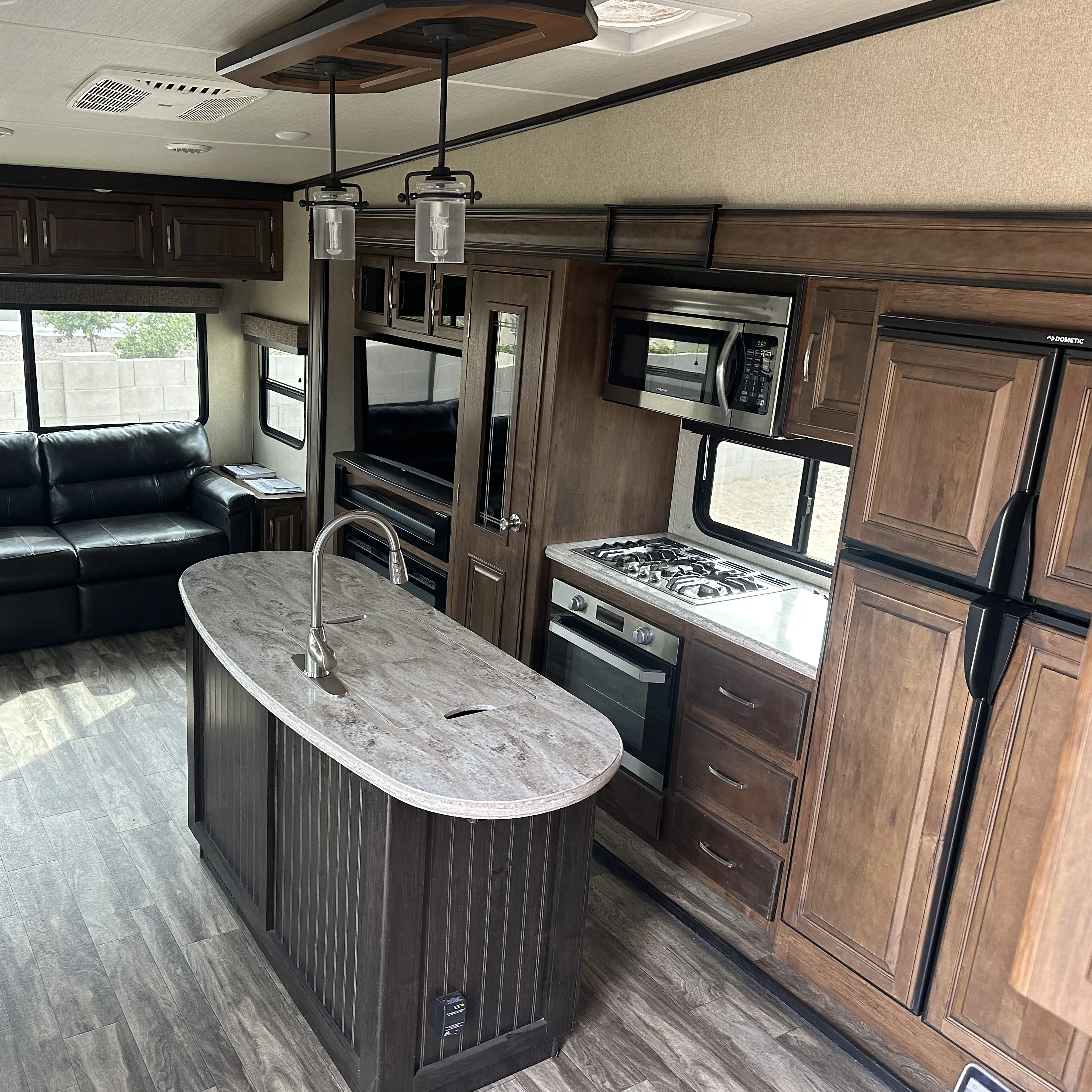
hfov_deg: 55.2
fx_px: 1035
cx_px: 428
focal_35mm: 29
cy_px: 544
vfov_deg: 55.6
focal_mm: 6.86
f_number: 1.78
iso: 250
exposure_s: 1/111
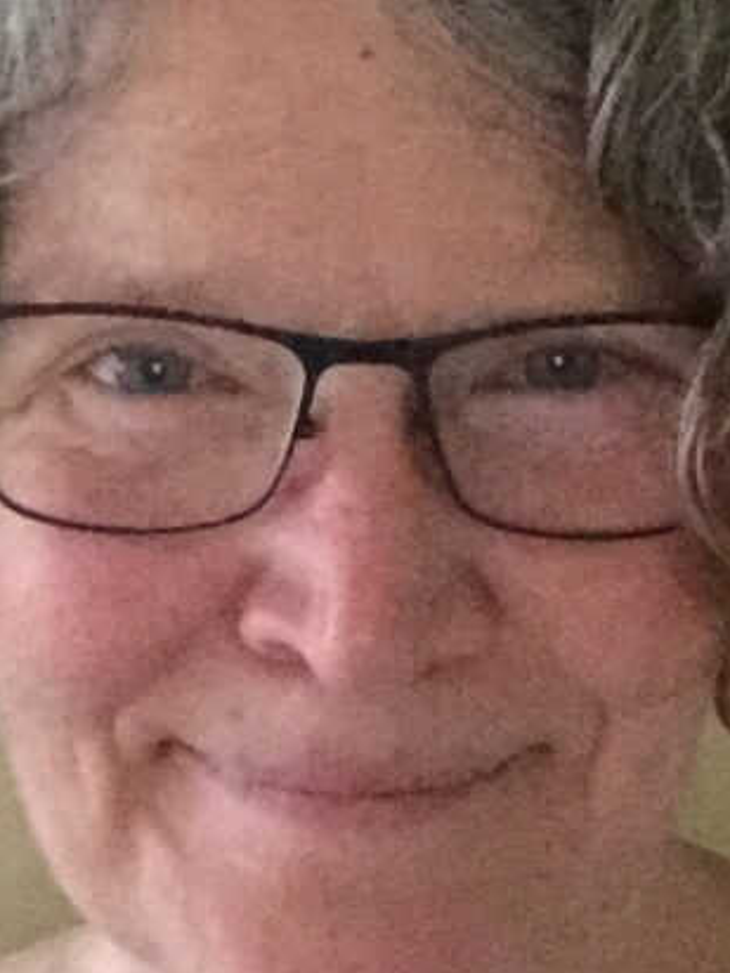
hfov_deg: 19.1
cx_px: 395
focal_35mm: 77
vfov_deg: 25.3
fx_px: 2165
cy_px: 394
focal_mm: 2.65
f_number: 2.2
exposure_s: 1/15
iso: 1600
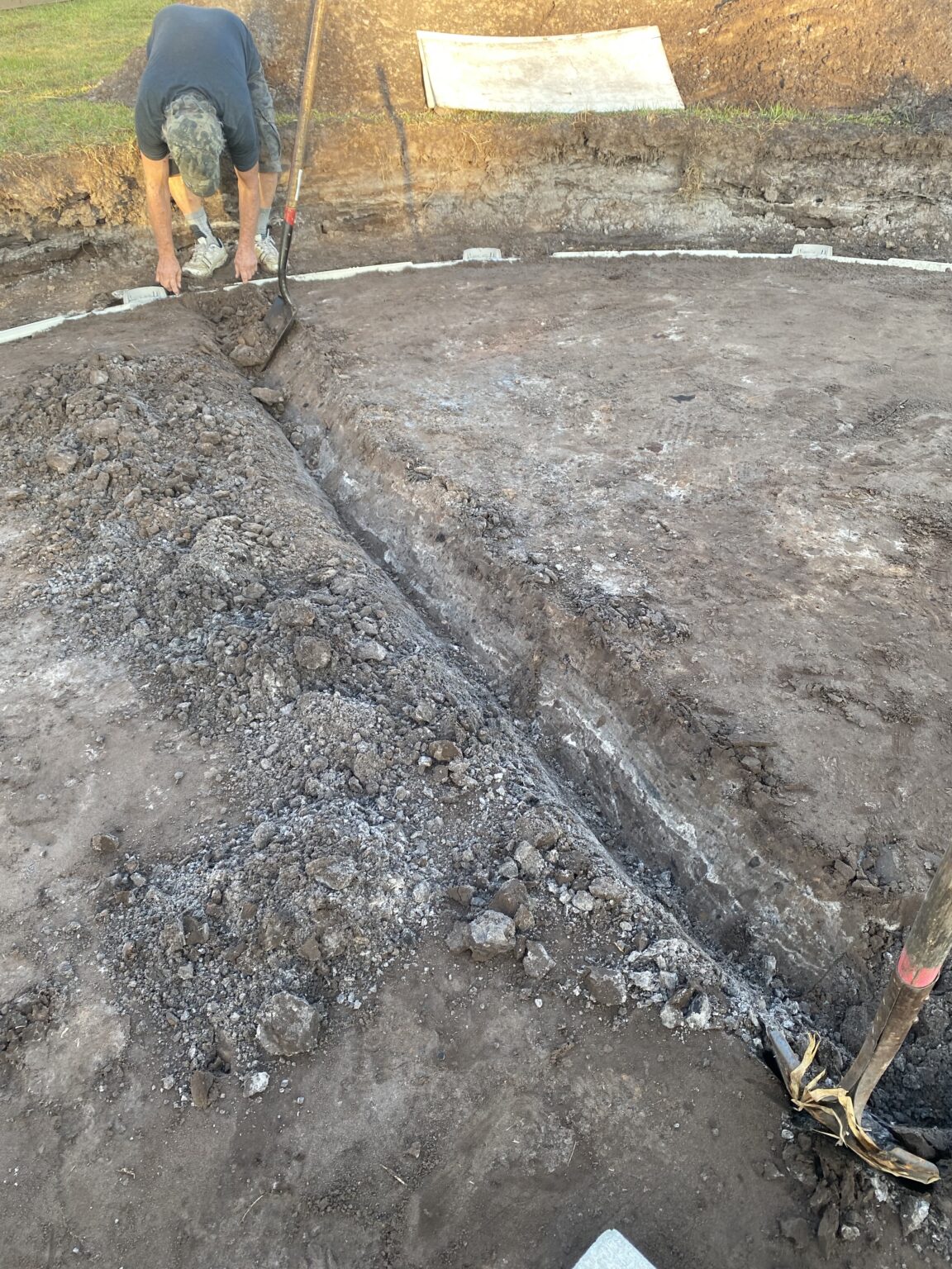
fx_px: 953
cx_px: 476
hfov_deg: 53.1
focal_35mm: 26
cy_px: 634
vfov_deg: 67.3
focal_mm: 4.25
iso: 50
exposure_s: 1/121
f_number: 1.8
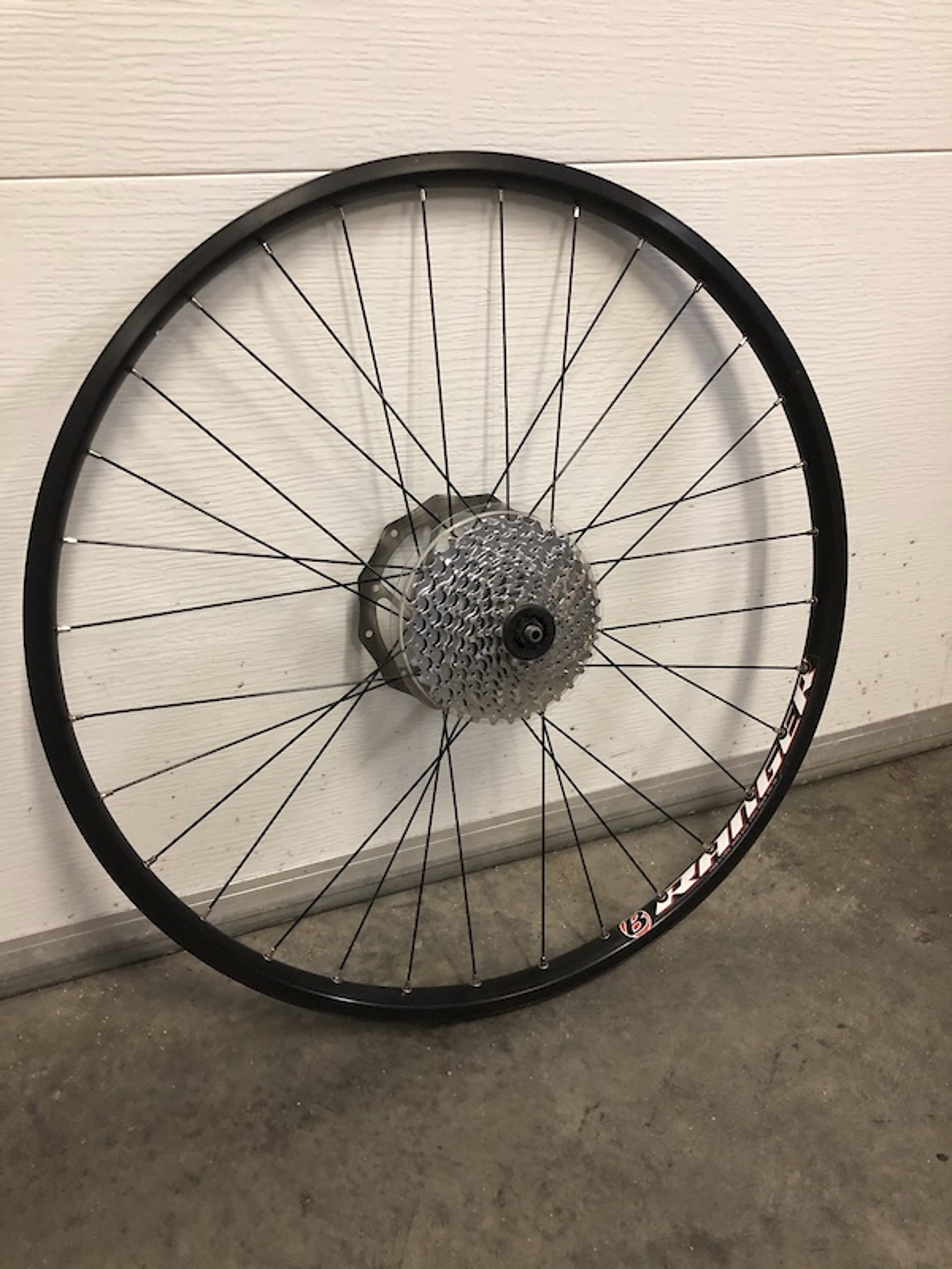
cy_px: 634
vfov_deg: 63.4
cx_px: 476
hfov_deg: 49.7
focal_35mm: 28
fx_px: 1027
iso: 100
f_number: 1.8
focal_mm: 3.99
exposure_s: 1/13
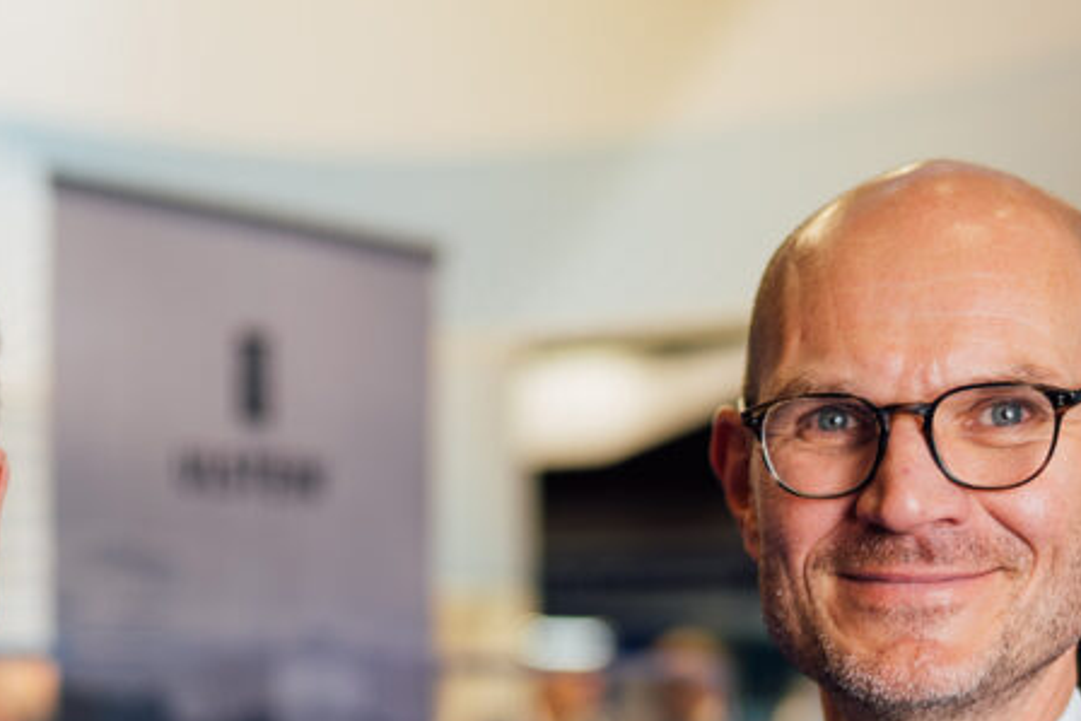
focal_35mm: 120
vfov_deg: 11.0
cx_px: 220
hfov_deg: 16.9
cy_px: 1042
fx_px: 3604
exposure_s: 1/200
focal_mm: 35
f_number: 1.6
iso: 400
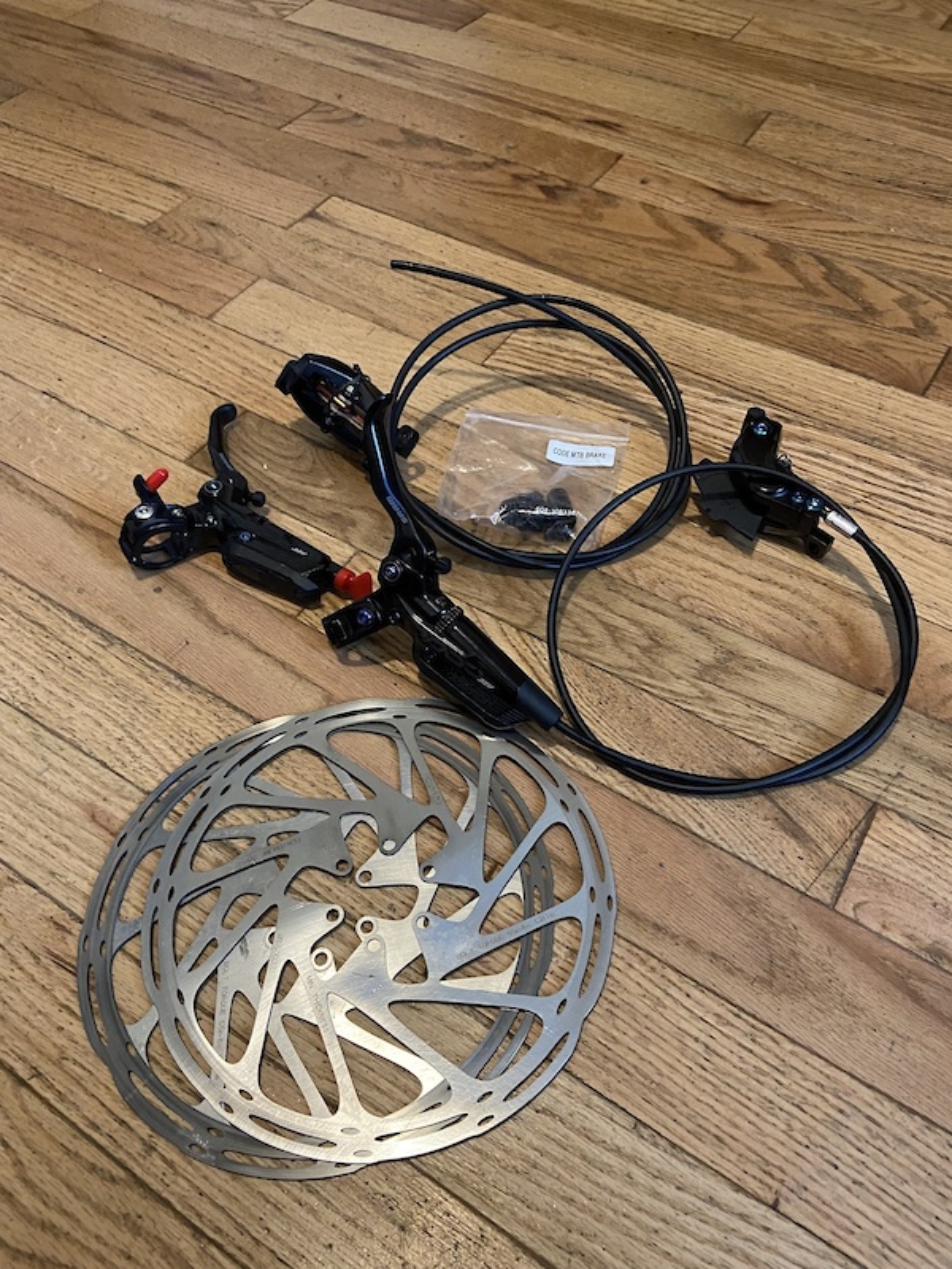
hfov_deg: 53.1
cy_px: 634
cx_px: 476
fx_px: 953
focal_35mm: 26
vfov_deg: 67.3
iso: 500
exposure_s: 1/30
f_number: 1.8
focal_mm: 4.25
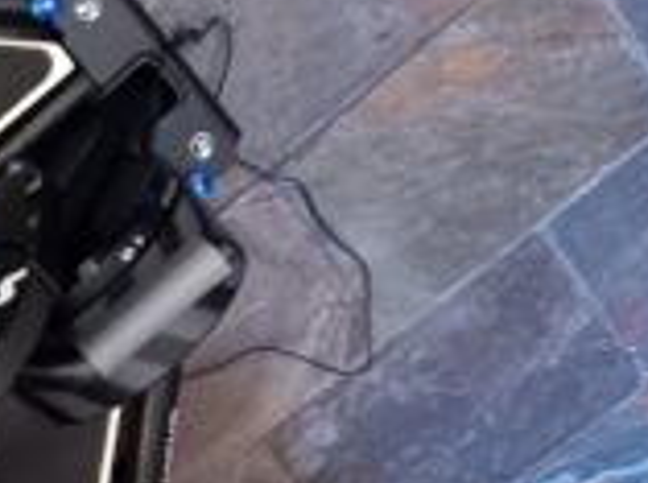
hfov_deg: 25.0
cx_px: -157
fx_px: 1289
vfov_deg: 20.9
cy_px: 405
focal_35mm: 69
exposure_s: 1/15
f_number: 2
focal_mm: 4.6
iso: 1000
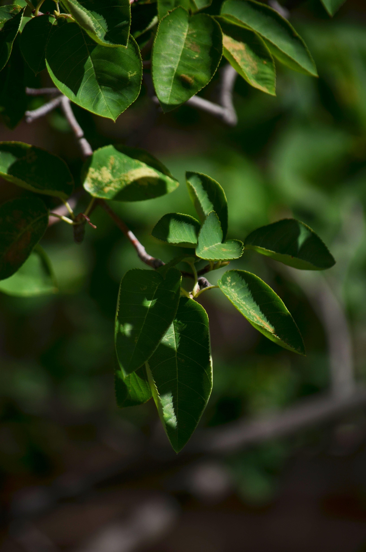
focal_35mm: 300
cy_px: 276
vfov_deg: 6.9
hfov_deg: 4.6
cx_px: 183
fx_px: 4595
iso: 100
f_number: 5.6
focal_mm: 200
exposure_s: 1/1600
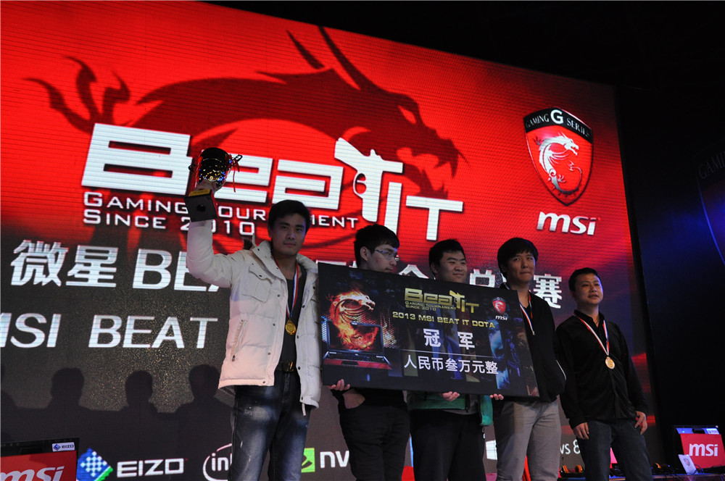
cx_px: 362
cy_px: 240
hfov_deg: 46.5
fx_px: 845
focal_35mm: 42
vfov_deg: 31.8
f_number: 7.1
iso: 1250
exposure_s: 1/200
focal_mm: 28
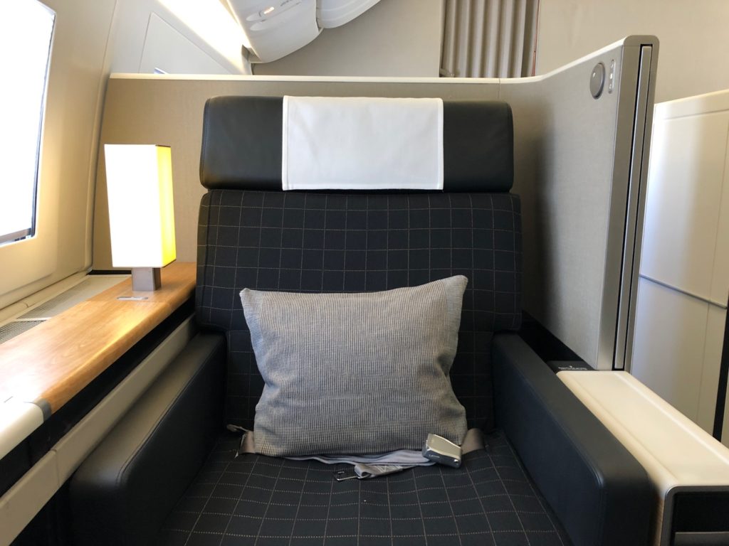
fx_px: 590
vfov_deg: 49.7
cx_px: 364
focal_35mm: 28
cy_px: 273
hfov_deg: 63.4
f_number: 1.8
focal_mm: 4
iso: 64
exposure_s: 1/17
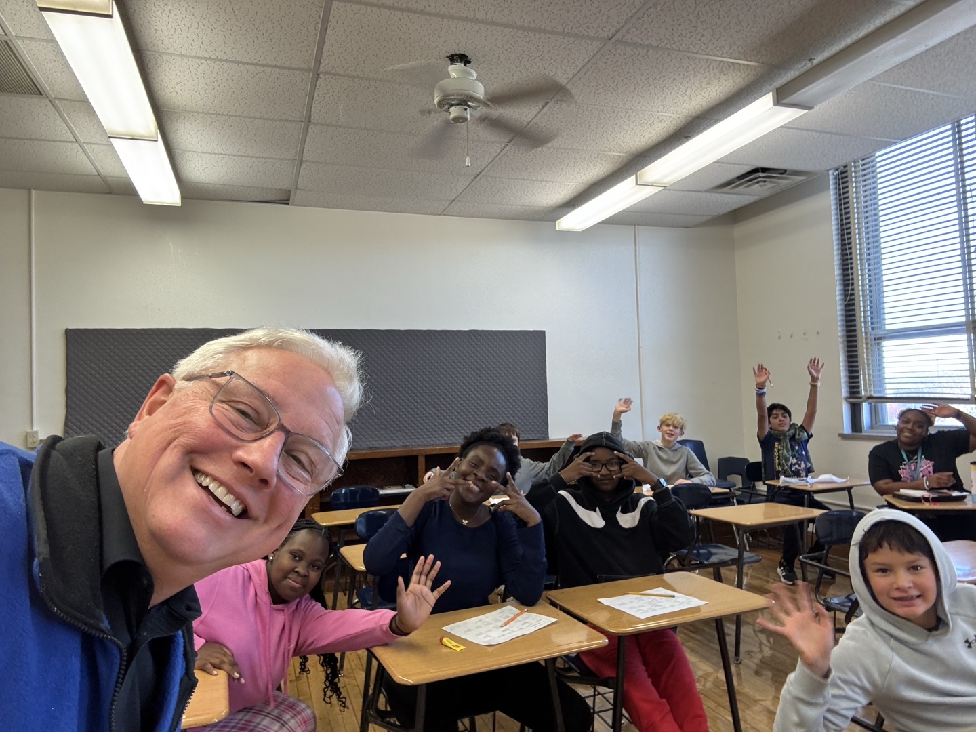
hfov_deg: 73.9
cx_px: 488
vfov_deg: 58.9
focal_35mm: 23
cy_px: 366
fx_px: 648
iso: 125
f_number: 1.9
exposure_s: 1/60
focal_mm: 2.69
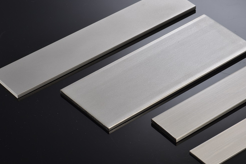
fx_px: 1073
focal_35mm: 157
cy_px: 101
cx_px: 152
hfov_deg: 13.1
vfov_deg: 8.7
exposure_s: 1/200
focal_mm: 105
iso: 100
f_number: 14
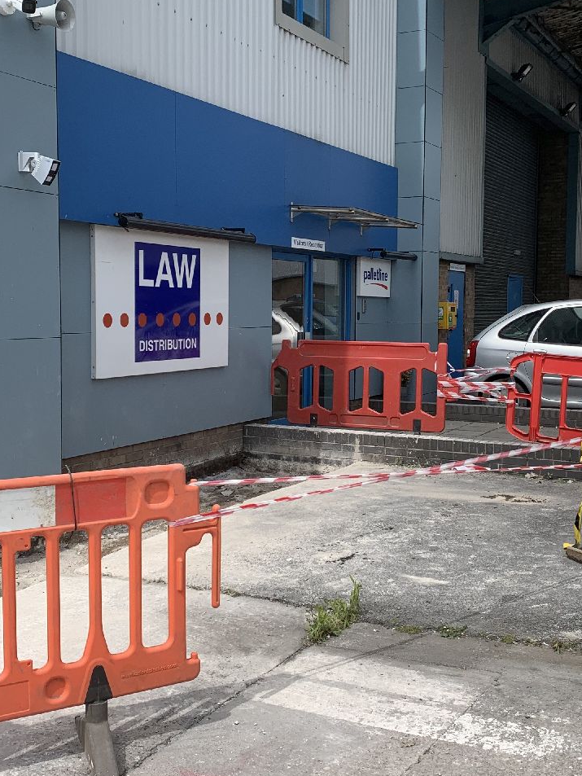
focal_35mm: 44
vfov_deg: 42.9
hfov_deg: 32.9
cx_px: 308
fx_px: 986
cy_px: 374
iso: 25
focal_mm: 4.25
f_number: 1.8
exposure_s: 1/2833
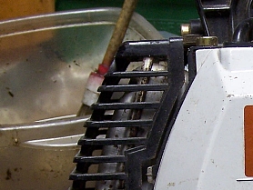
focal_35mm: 115
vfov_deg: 12.7
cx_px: 251
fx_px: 841
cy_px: 205
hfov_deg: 16.7
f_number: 2.8
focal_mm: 6.7
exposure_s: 1/8
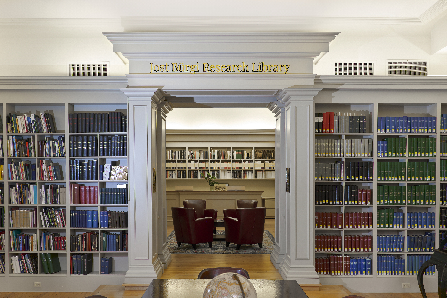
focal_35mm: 35
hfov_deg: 54.4
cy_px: 149
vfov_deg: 37.9
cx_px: 224
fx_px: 435
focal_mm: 35
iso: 400
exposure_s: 1/25
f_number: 6.3
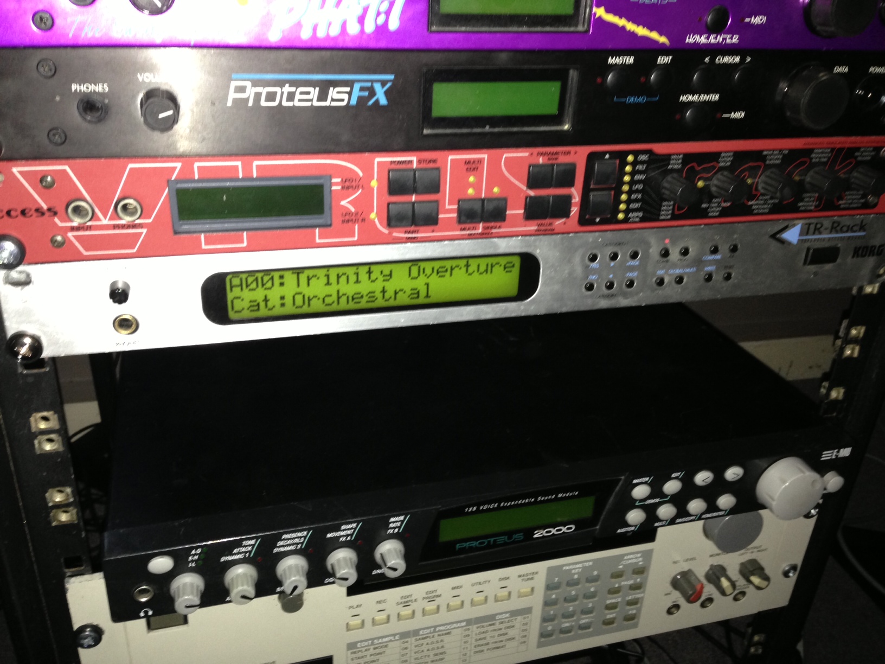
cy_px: 332
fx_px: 844
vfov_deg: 42.9
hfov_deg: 55.4
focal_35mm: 33
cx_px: 442
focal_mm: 4.13
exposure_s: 1/16
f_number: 2.4
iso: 160
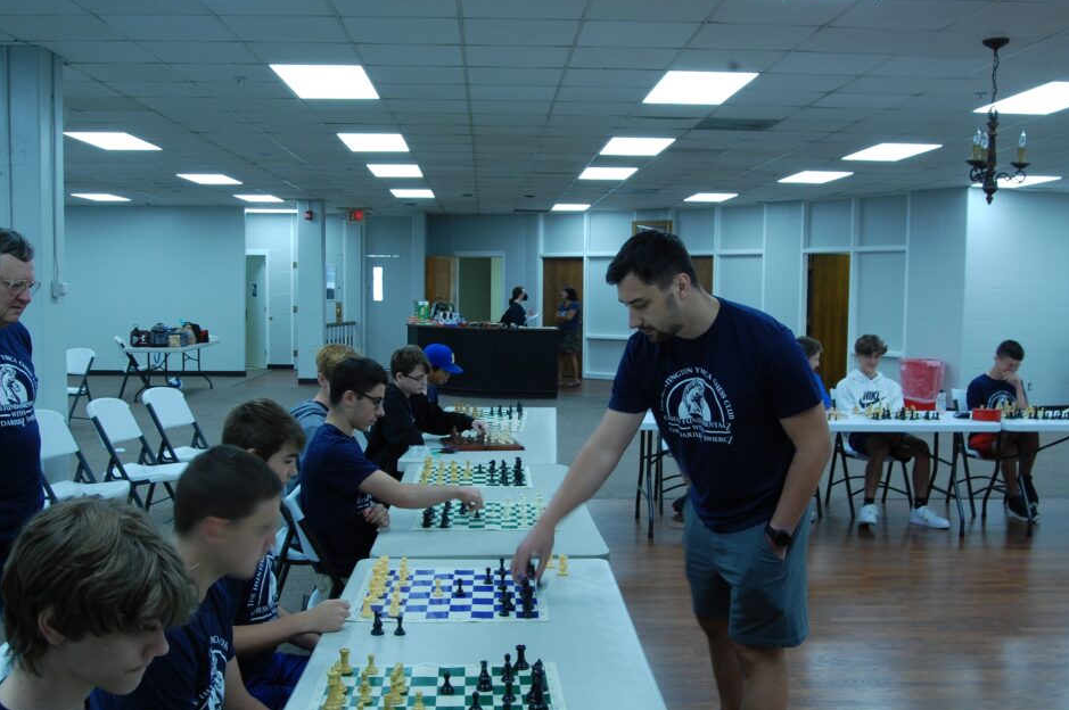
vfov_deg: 36.8
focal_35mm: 36
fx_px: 1068
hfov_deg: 53.2
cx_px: 509
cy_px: 376
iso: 400
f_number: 10
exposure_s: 1/8
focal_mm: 22
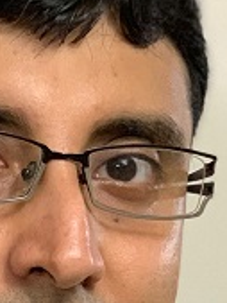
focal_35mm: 205
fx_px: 1790
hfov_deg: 7.2
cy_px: 414
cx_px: -50
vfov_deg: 9.4
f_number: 2.4
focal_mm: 6
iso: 500
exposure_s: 1/25
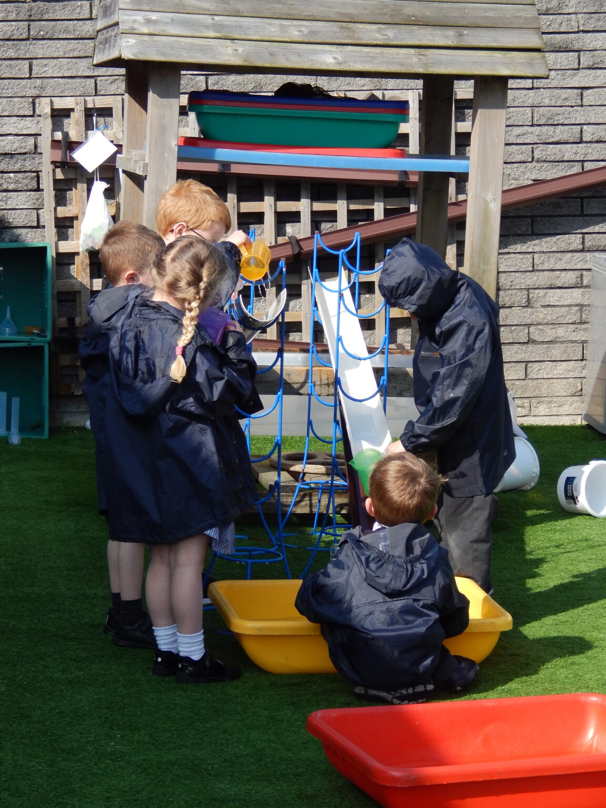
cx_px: 303
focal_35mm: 115
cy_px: 404
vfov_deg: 17.1
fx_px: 2684
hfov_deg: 12.9
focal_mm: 20.5
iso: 125
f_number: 4.6
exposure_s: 1/500
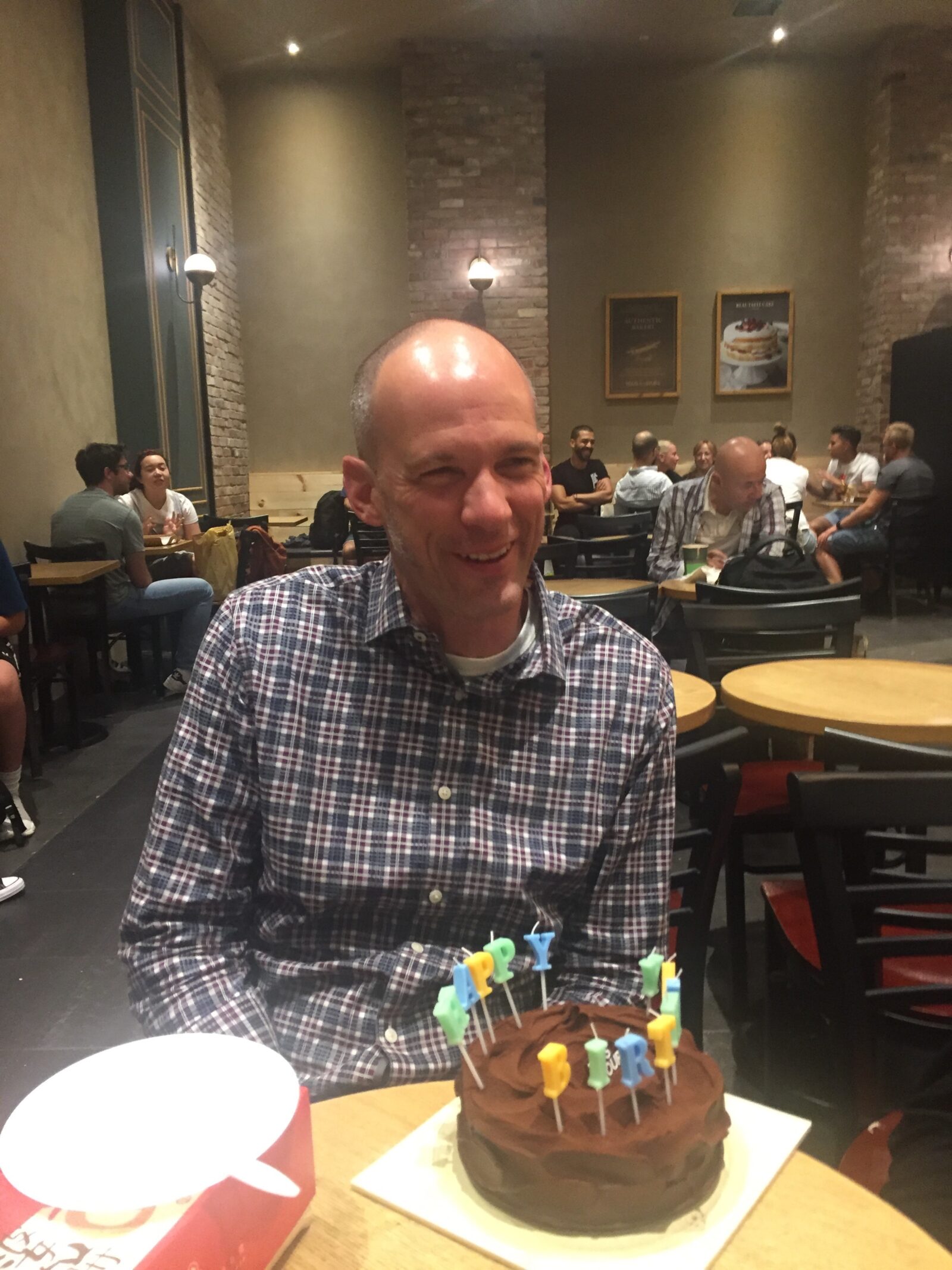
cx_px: 476
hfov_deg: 48.2
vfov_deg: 61.7
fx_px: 1063
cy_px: 635
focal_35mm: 29
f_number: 2.2
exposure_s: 1/24
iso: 250
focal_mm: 4.15
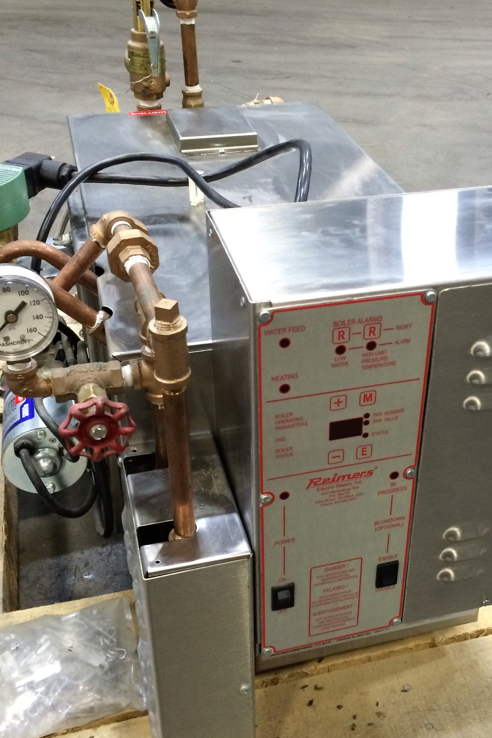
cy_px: 370
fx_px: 840
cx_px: 313
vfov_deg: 47.4
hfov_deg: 32.5
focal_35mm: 41
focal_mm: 4.15
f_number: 2.2
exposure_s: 1/24
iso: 320
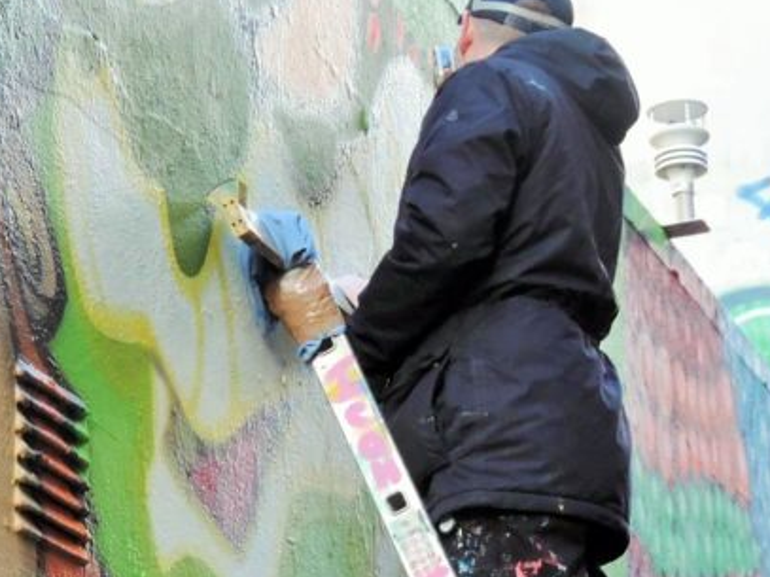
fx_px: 3358
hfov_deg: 13.0
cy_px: 492
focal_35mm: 151
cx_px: 125
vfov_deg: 9.8
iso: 220
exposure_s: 1/60
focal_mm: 10.7
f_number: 3.7
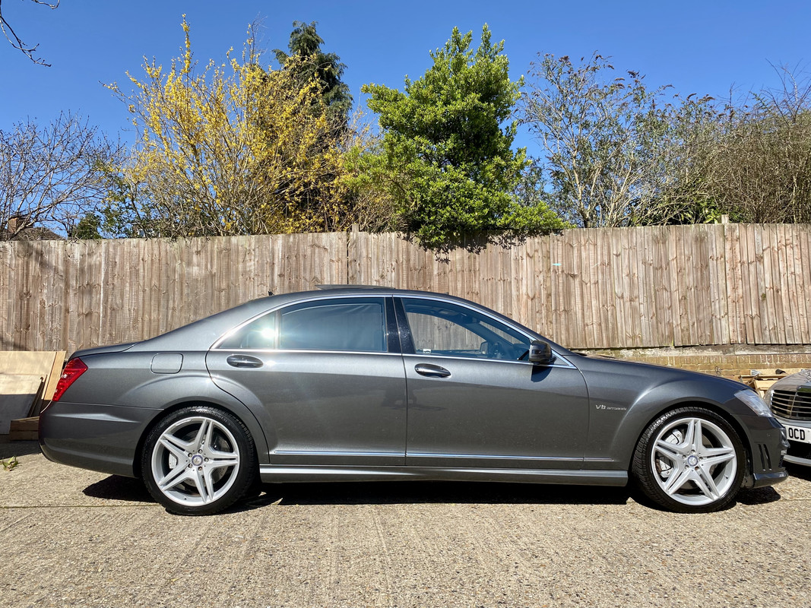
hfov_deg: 67.3
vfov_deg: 53.1
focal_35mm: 26
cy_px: 304
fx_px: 609
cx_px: 406
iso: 32
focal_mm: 4.25
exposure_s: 1/2463
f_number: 1.8
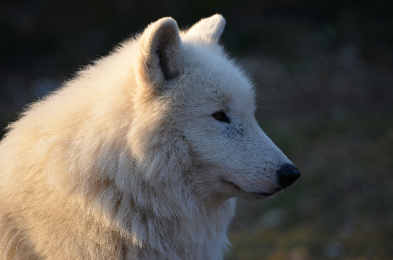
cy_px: 130
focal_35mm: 450
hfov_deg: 4.6
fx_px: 4902
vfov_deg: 3.0
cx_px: 196
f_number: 5.6
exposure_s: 1/320
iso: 400
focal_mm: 300
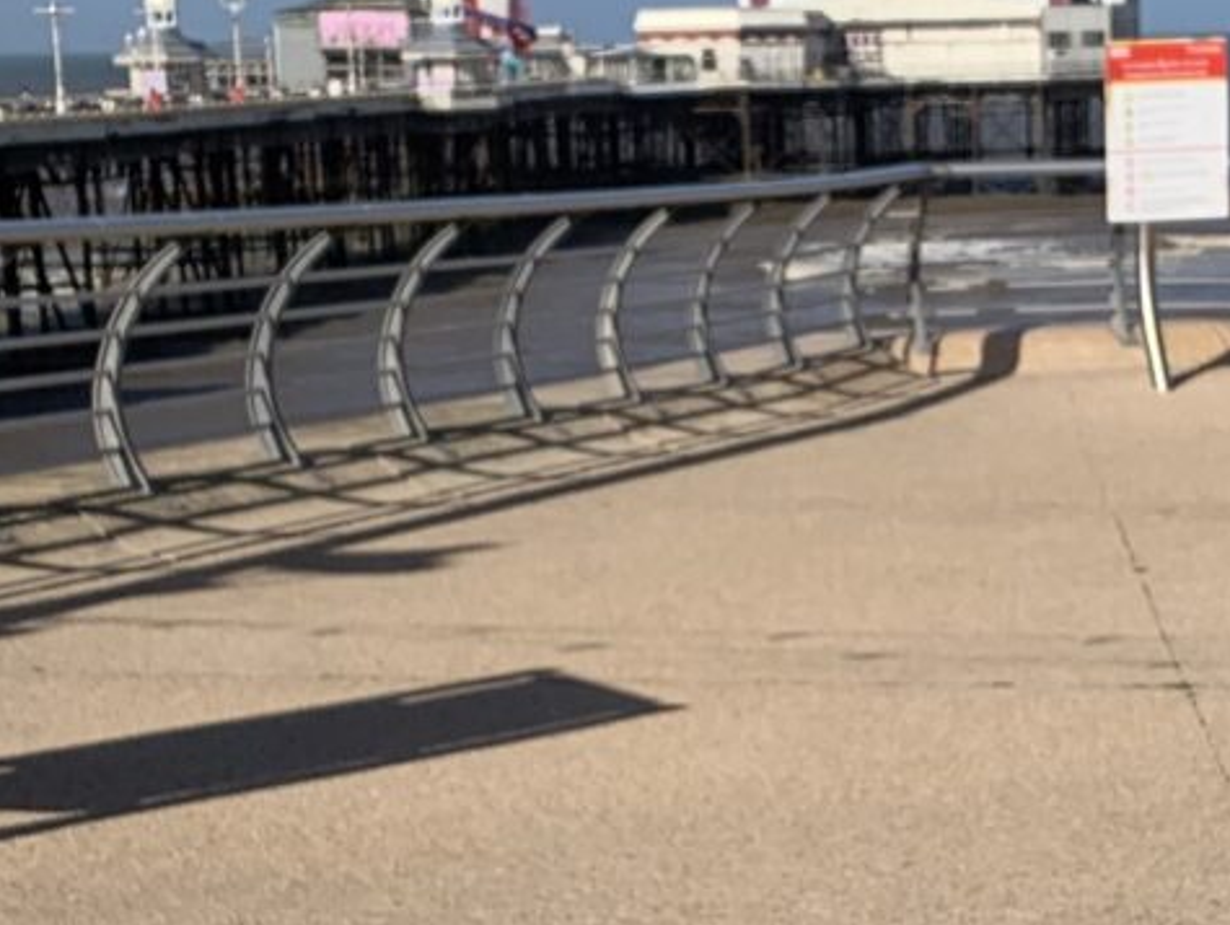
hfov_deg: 17.4
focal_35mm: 112
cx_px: 989
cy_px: 1055
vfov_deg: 13.0
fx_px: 3983
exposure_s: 1/2915
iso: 25
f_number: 1.8
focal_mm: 4.25
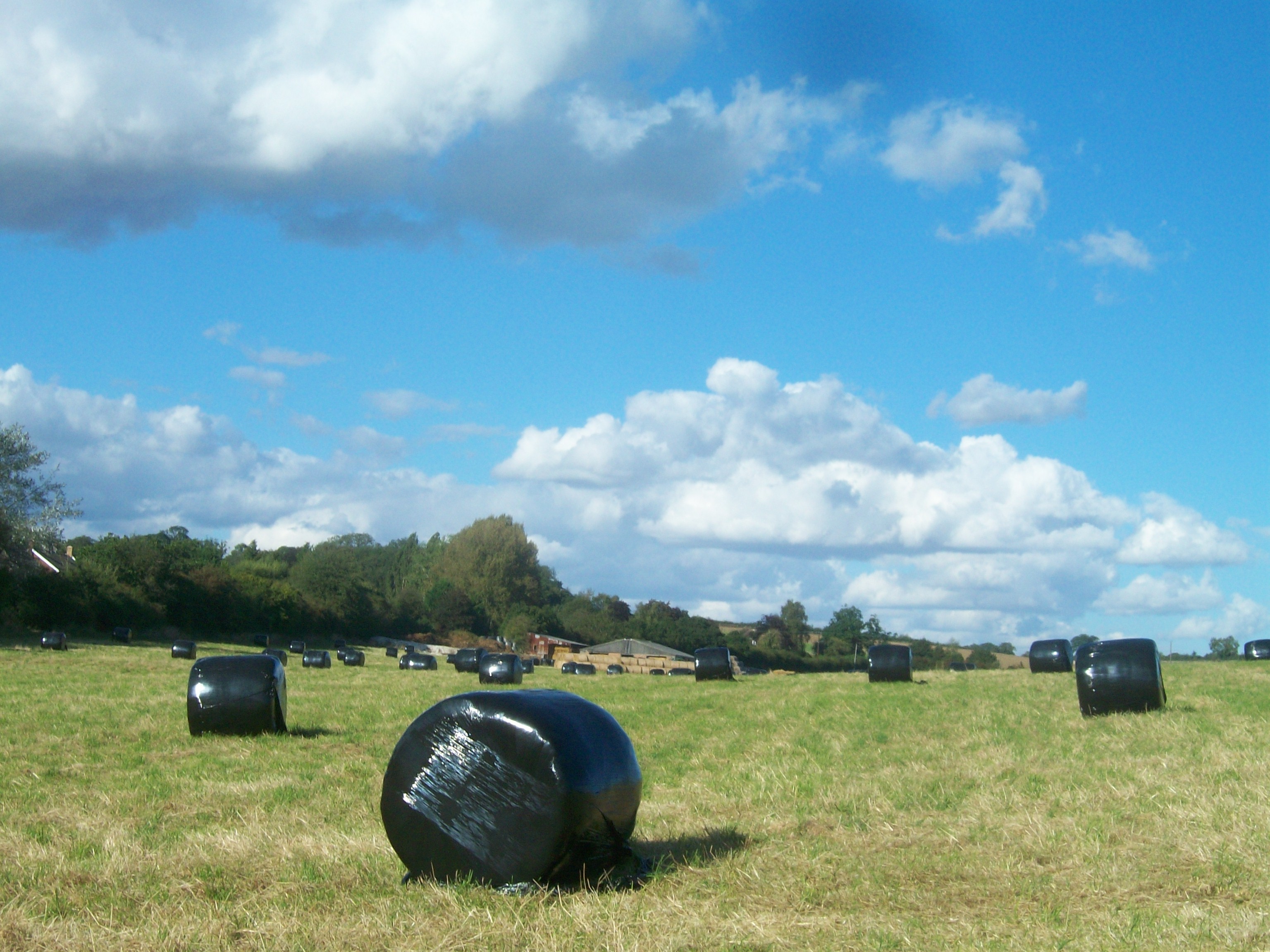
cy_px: 476
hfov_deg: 29.4
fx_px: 2421
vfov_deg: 22.3
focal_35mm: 66
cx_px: 635
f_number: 7.9
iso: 80
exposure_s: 1/254
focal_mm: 11
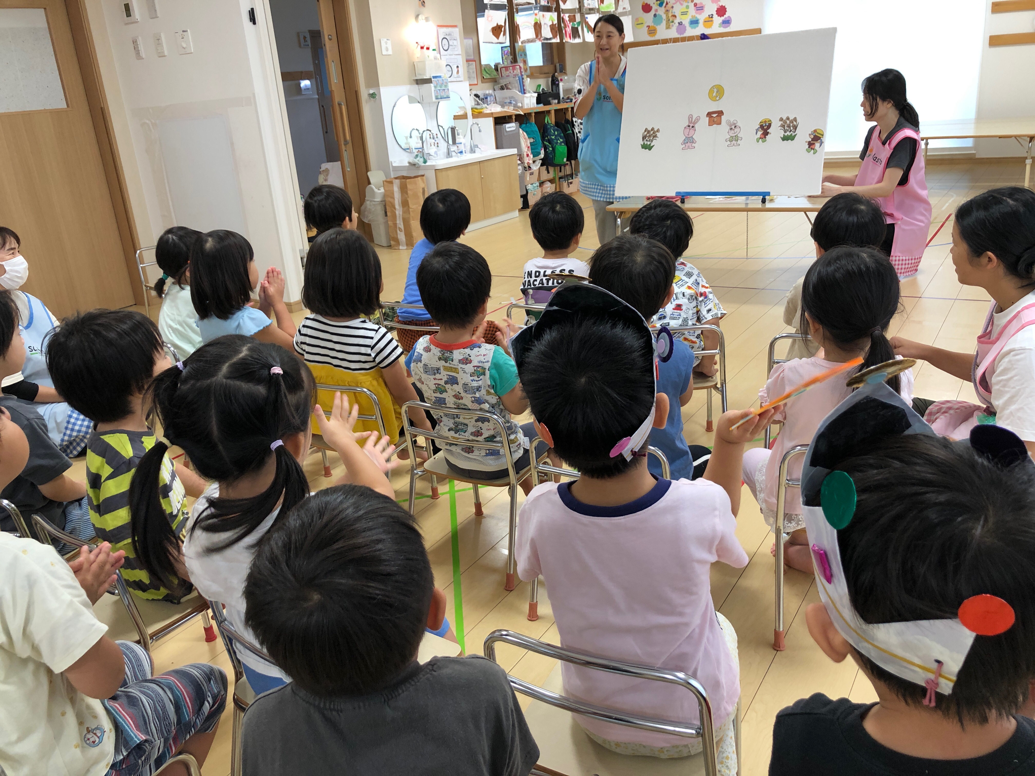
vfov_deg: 49.7
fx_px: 837
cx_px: 518
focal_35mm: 28
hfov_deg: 63.4
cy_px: 388
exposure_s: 1/33
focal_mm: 3.99
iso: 20
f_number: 1.8
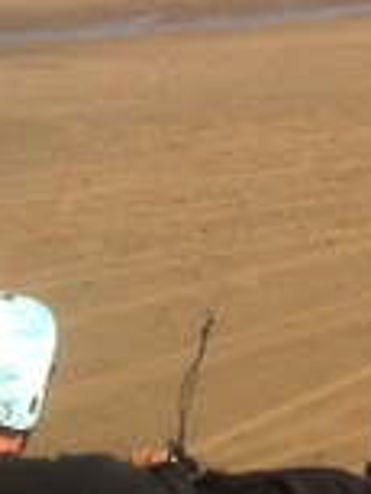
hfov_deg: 10.0
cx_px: 439
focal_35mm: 146
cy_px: 123
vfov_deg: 13.5
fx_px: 2083
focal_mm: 3.85
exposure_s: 1/1676
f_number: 2.8
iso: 80
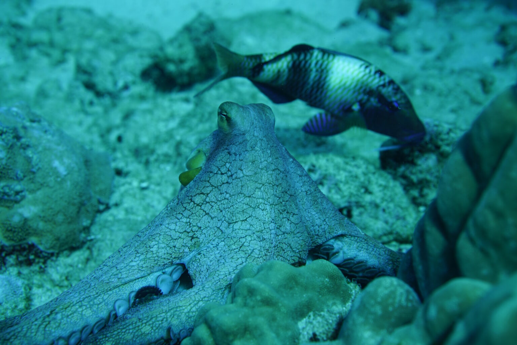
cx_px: 258
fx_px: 790
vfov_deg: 24.6
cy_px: 172
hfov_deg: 36.2
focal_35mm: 55
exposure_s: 1/200
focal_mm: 55
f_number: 4.5
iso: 100
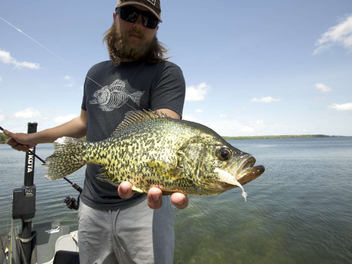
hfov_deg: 87.4
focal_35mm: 18
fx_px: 183
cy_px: 128
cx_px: 155
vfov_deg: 71.6
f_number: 22
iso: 1000
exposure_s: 1/250
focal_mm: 16
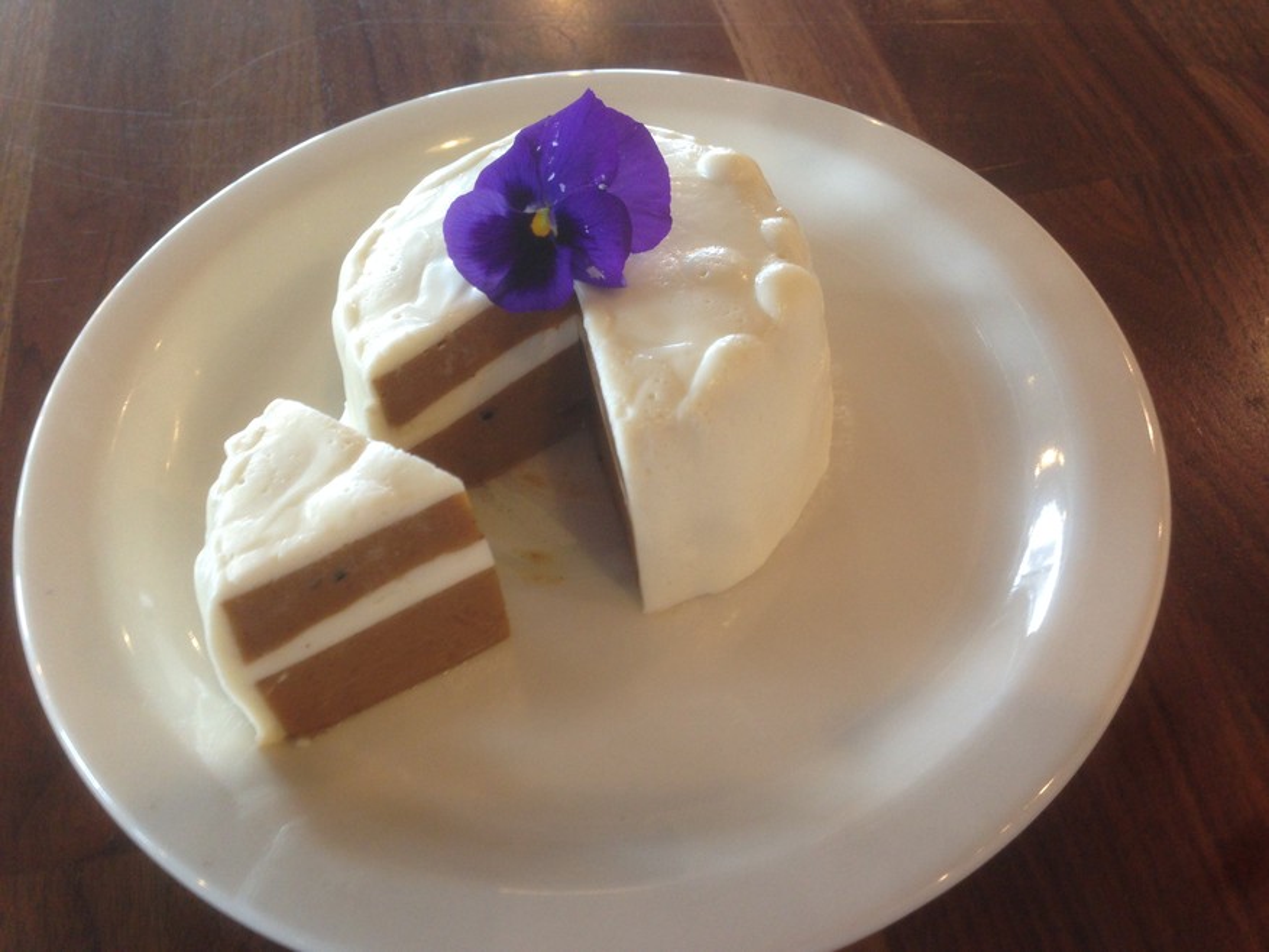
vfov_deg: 43.0
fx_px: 1210
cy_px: 476
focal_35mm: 33
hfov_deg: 55.3
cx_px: 634
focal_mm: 4.13
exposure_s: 1/20
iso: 80
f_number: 2.4
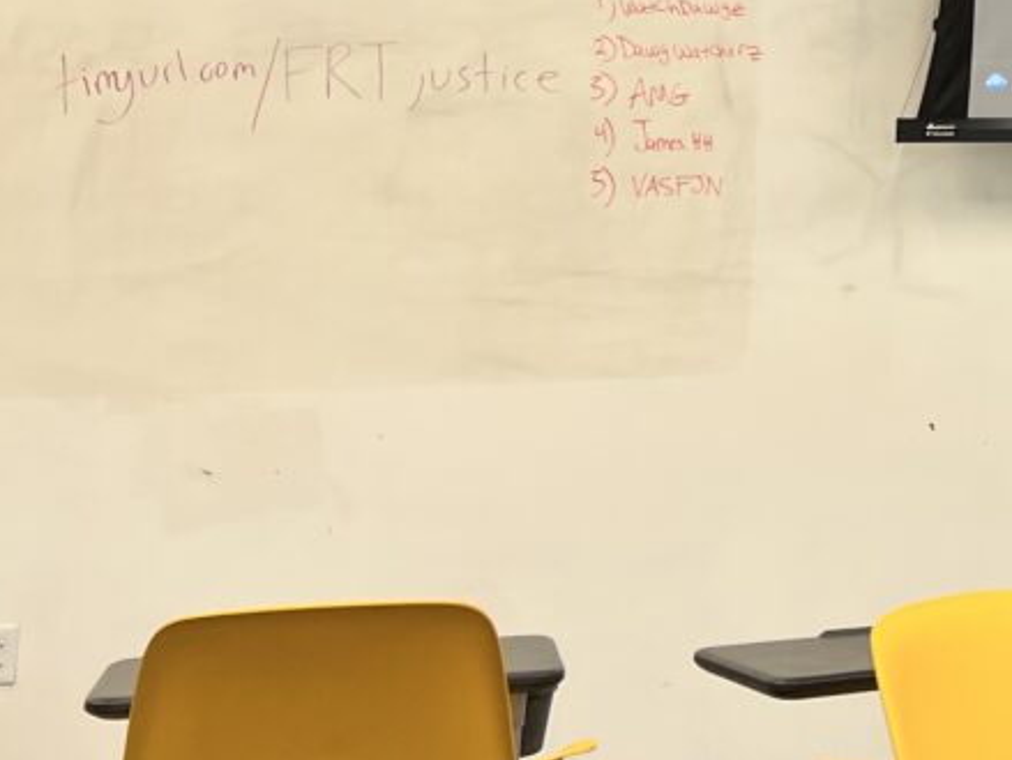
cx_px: 1365
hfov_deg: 23.7
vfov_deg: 20.0
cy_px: -44
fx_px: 2077
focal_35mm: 71
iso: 64
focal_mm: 5.7
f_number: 1.5
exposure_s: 1/120
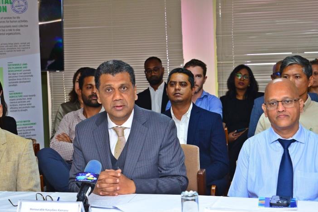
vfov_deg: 16.6
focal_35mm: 82
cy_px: 74
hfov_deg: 24.7
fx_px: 725
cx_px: 116
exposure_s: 1/160
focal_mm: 56
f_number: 5.6
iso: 1600
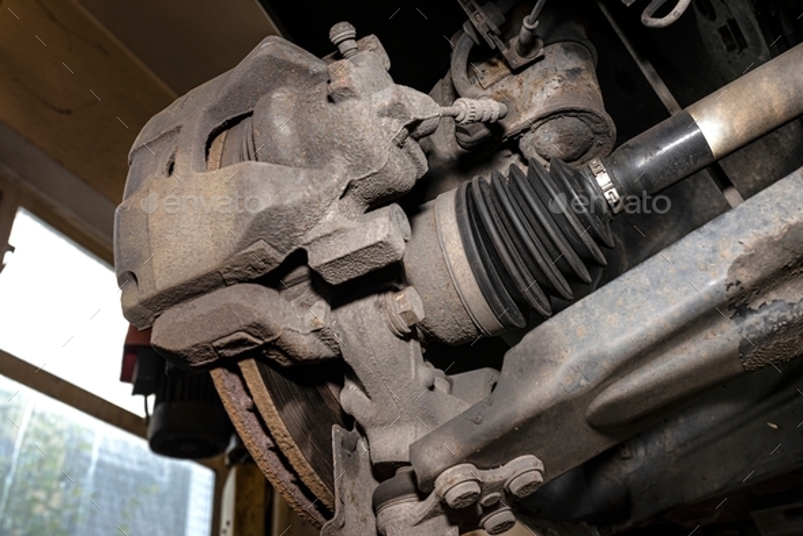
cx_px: 402
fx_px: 781
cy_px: 268
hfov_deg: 54.4
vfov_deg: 37.9
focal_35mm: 35
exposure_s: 1/60
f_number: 8
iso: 100
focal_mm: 35
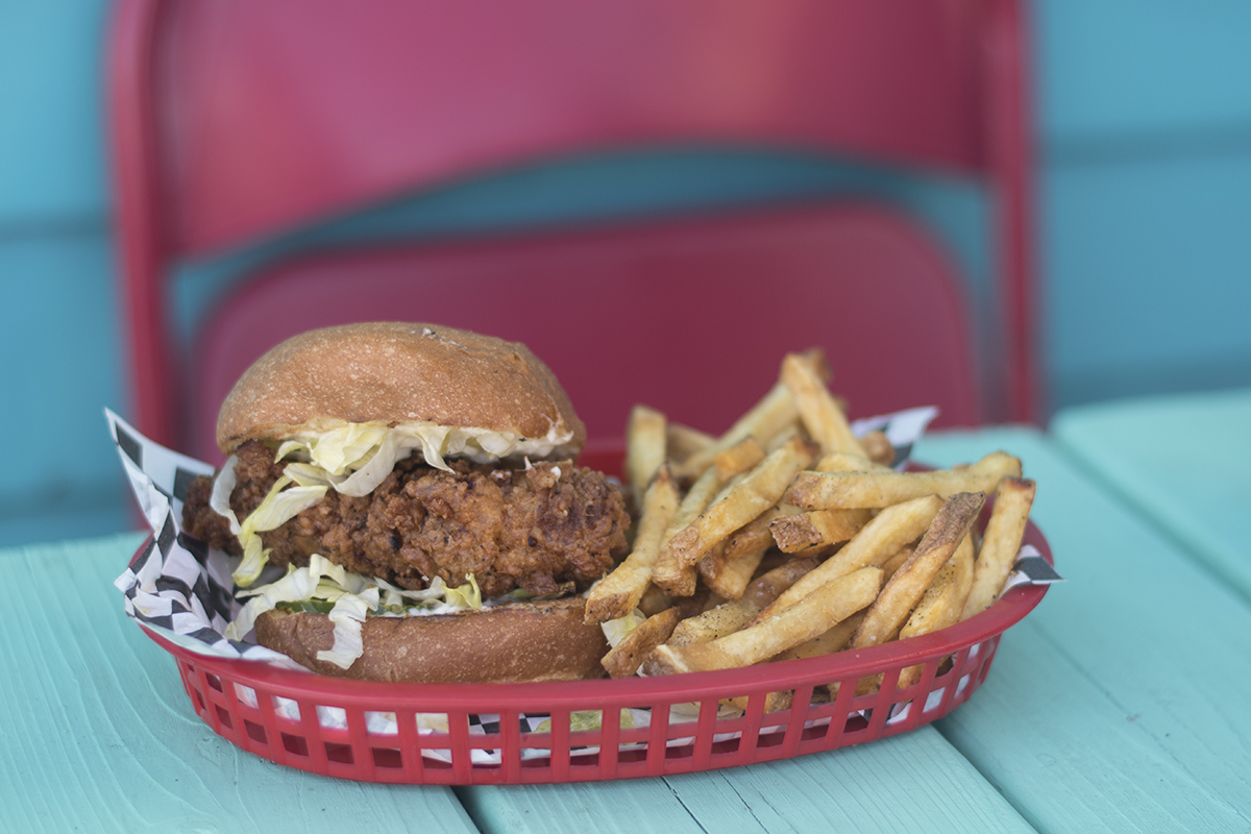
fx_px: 2606
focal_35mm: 75
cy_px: 417
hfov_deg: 27.0
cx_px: 626
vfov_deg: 18.2
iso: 100
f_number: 1.8
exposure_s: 1/500
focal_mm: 50
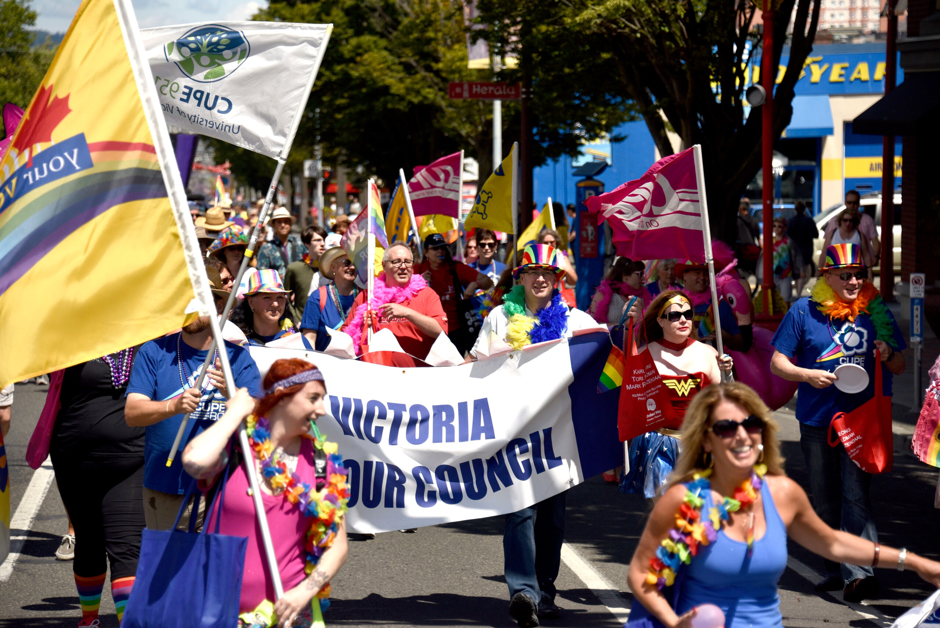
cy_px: 314
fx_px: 3265
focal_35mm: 125
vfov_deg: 11.0
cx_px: 470
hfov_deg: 16.4
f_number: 5.6
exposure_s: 1/4000
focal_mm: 125
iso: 320
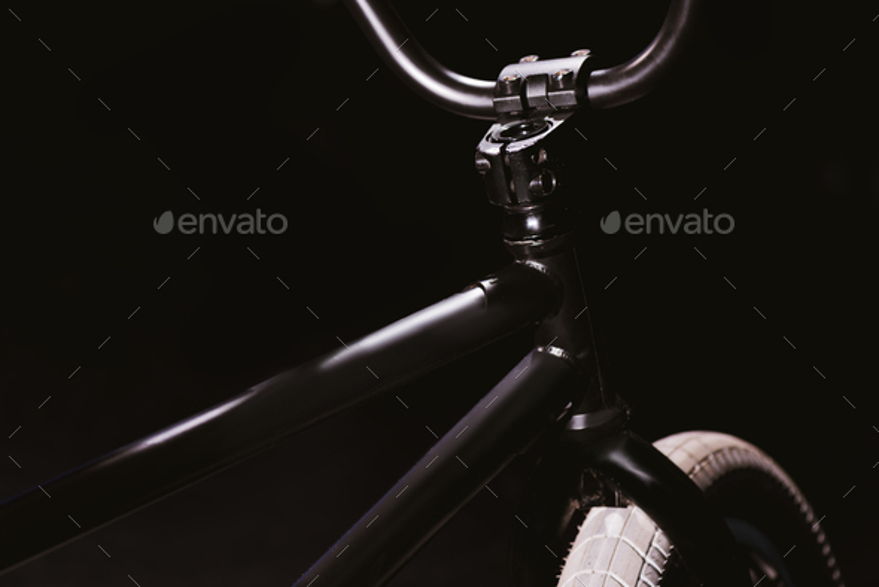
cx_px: 440
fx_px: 2565
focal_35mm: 105
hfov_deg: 19.4
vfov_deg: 13.1
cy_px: 294
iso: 200
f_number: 5
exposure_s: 1/160
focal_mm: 105
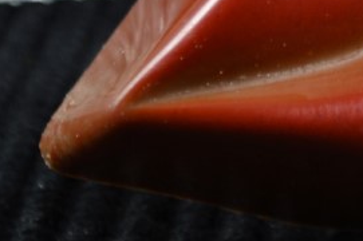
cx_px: 449
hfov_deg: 5.8
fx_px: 3536
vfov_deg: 3.9
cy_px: -208
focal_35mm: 351
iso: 100
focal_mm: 55
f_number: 5.6
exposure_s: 1/6
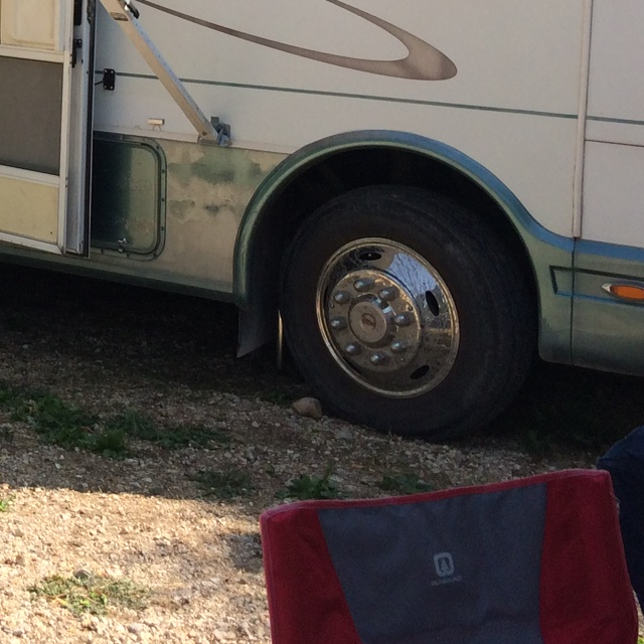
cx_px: -208
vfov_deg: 20.0
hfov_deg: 19.4
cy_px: -98
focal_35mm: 82
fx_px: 1726
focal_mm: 4.15
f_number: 2.2
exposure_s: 1/1080
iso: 32
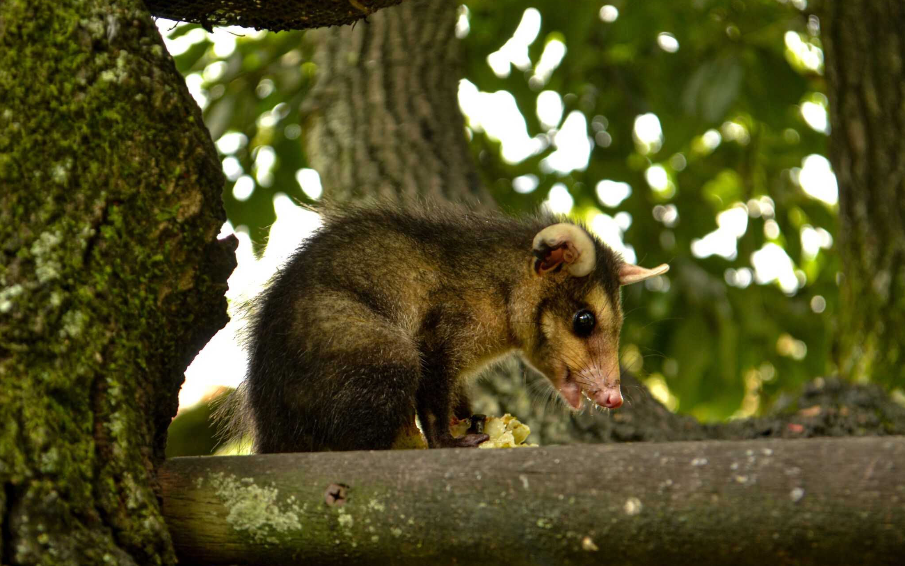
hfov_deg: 24.5
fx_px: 2084
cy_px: 299
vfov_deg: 15.5
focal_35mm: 85
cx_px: 454
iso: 400
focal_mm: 55
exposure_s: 1/60
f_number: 5.6
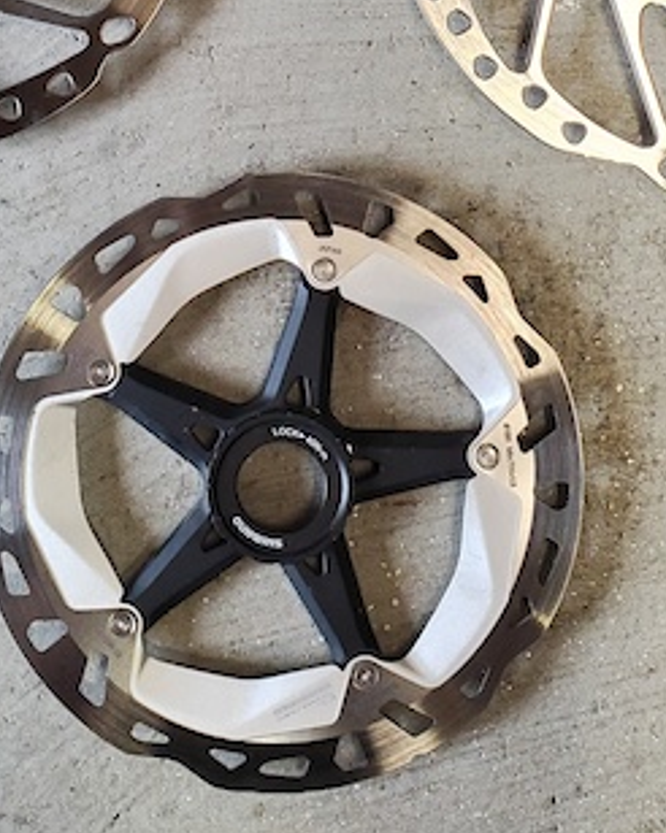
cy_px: 27
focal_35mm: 66
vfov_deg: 27.3
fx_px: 1628
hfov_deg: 23.1
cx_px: 341
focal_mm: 4.3
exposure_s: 1/120
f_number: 2.4
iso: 250
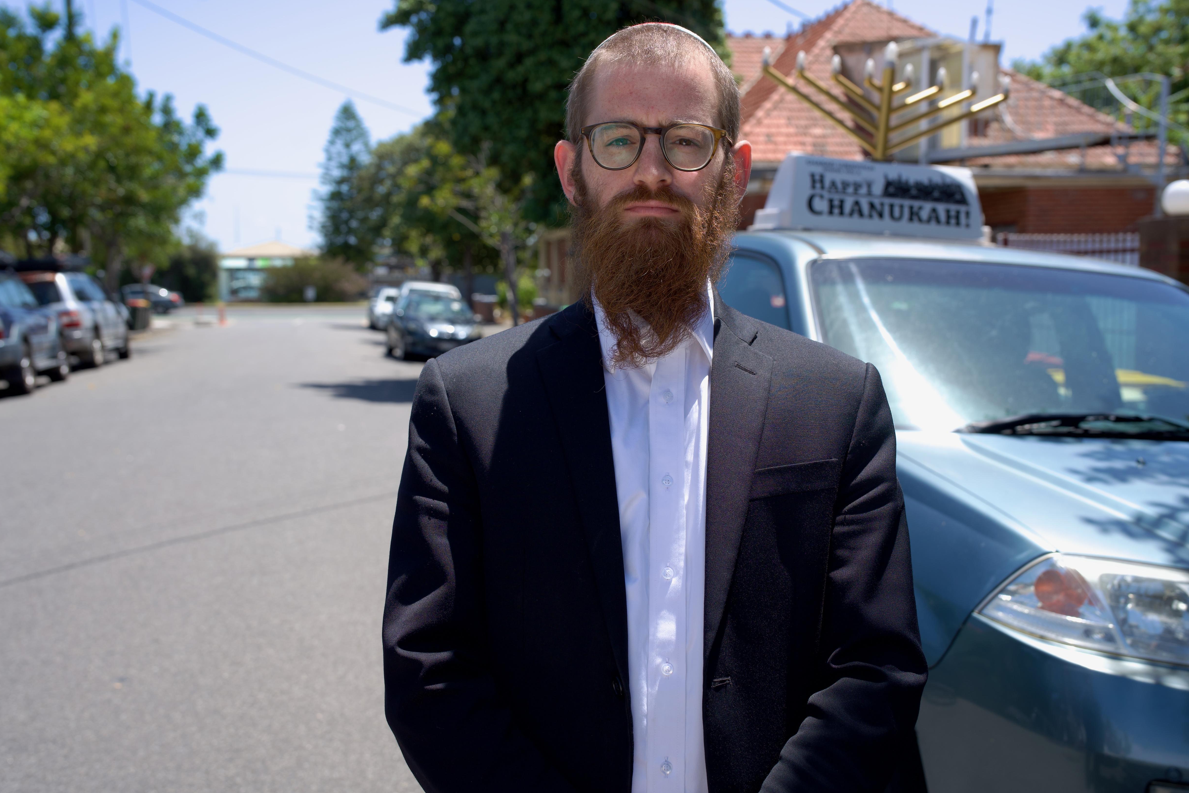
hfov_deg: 49.6
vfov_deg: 34.2
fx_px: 1288
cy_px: 391
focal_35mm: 39
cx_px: 596
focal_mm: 38
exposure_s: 1/500
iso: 100
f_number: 5.6
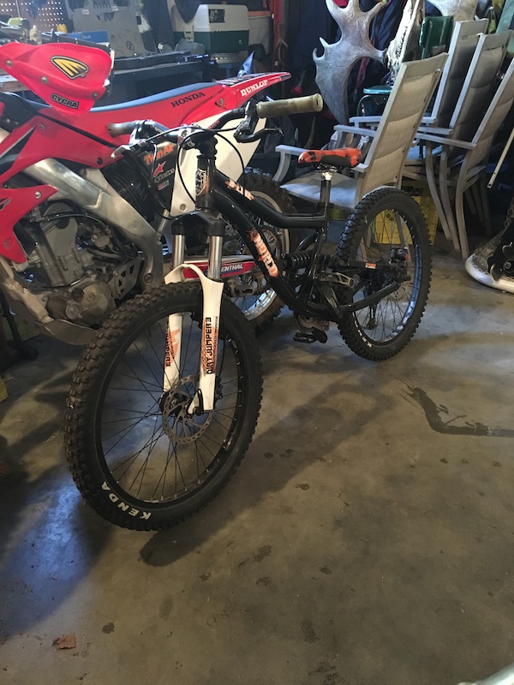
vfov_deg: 61.7
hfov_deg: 48.2
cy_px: 342
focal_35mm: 29
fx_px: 574
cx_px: 257
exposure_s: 1/15
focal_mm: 4.15
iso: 400
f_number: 2.2
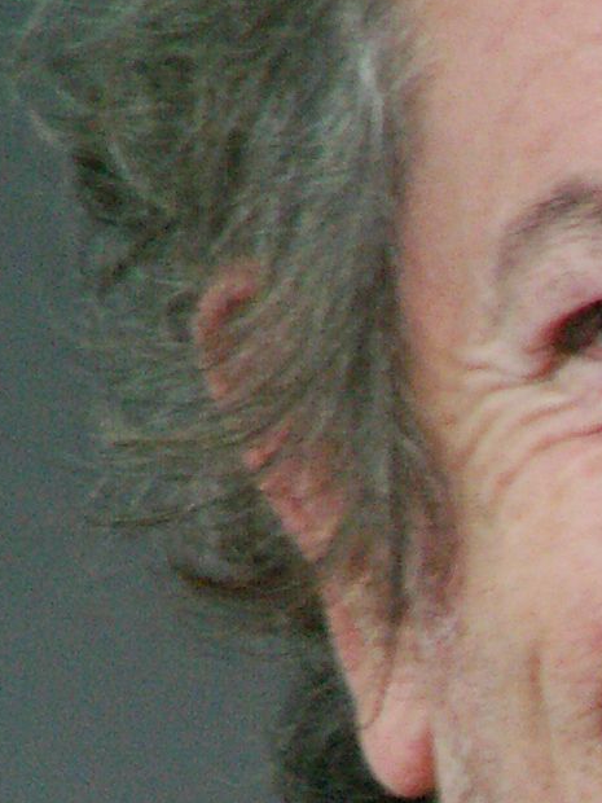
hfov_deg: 0.9
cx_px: 923
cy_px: 804
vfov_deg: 1.1
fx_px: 40208
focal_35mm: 1734
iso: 160
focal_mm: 69.45
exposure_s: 1/40
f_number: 4.5
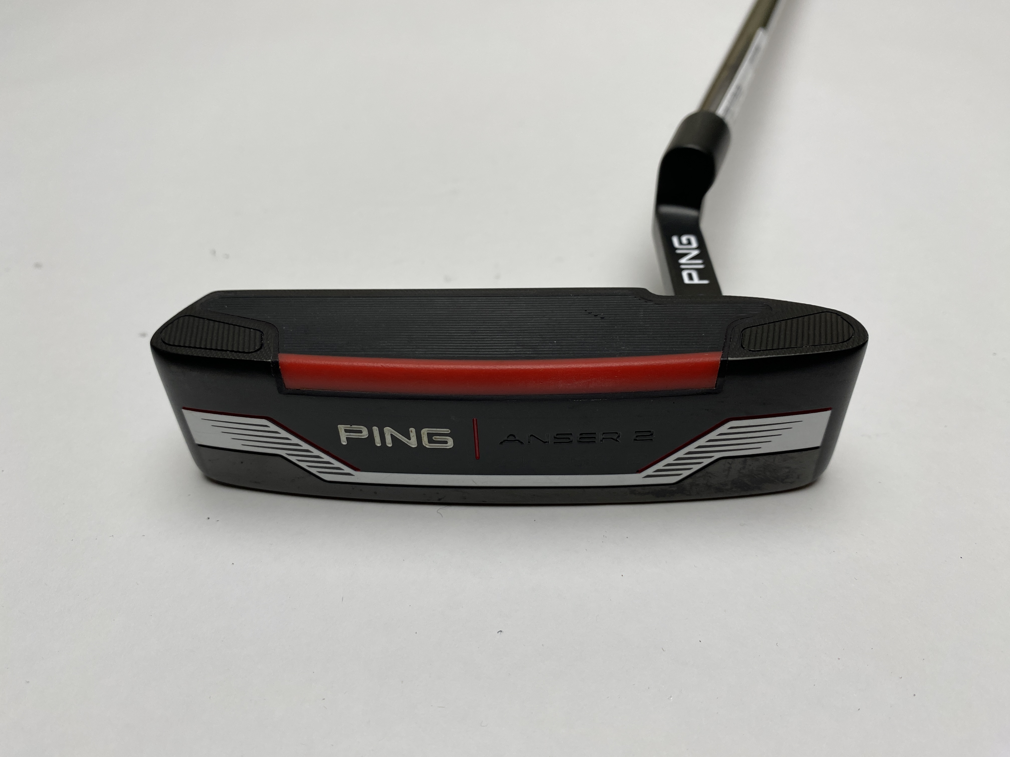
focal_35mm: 26
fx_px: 759
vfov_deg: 53.1
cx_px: 505
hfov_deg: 67.3
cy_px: 378
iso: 32
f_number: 1.8
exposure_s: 1/390
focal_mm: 4.25
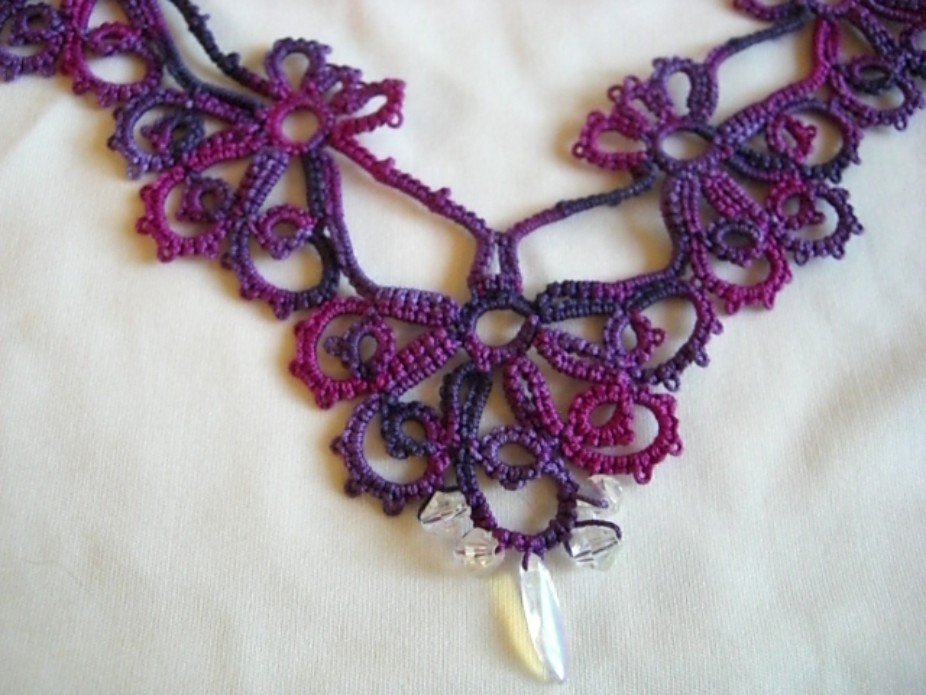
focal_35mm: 38
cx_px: 463
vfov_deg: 37.7
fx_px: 1017
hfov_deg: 49.0
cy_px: 348
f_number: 2.7
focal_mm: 6.2
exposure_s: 1/60
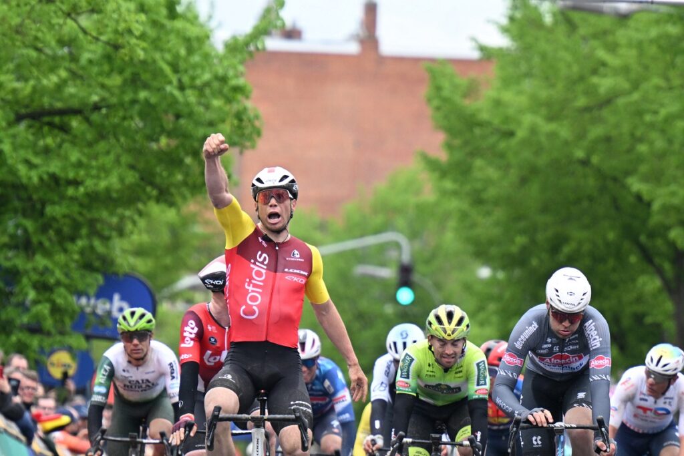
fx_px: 7981
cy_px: 228
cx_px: 342
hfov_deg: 4.9
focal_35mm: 420
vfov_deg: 3.3
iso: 2500
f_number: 5.6
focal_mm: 280
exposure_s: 1/1000
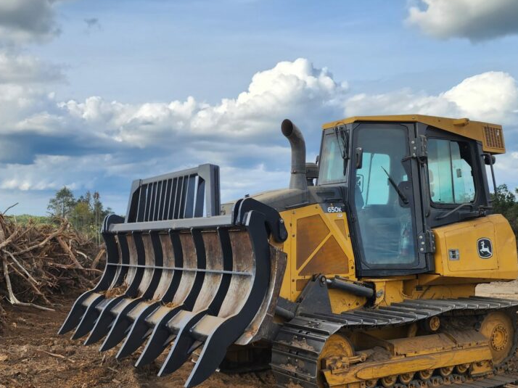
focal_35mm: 33
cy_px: 242
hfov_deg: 54.7
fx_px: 494
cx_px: 192
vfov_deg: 42.6
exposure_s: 1/455
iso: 12
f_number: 1.8
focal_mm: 6.4
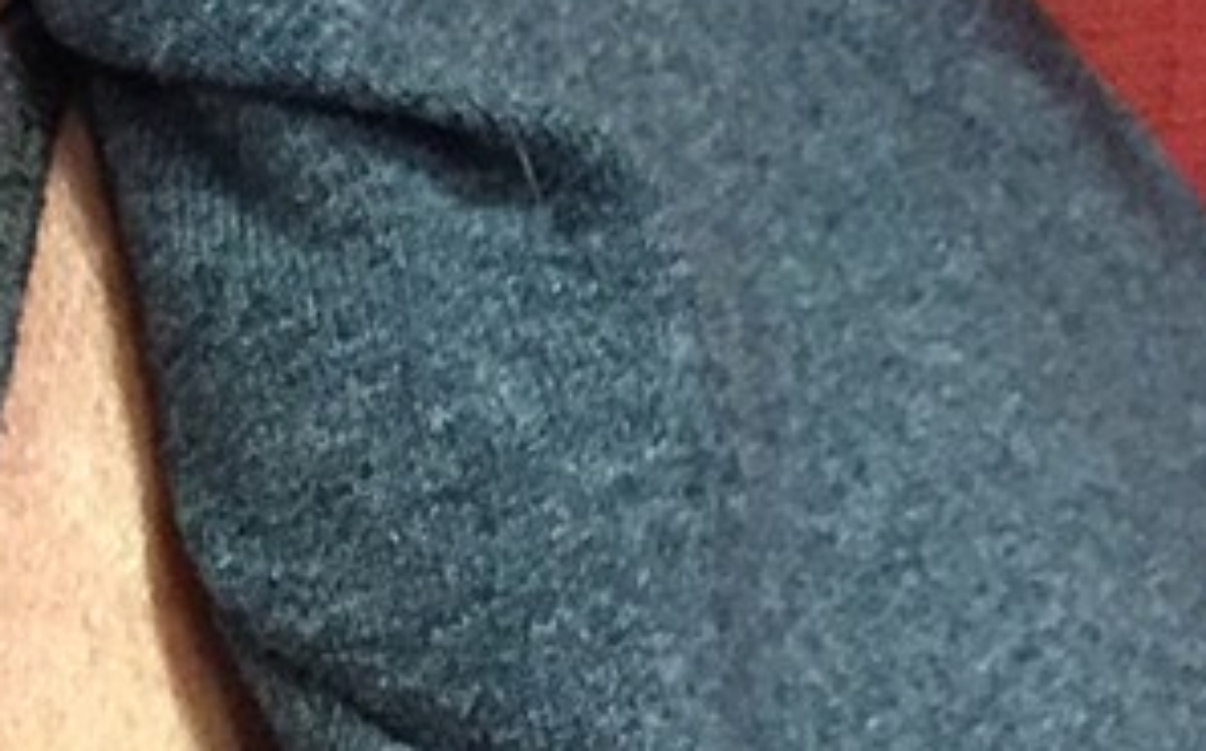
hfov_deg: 14.1
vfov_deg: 8.4
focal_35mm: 136
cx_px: -767
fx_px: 4466
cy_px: 2099
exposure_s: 1/24
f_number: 2.2
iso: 250
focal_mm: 4.2
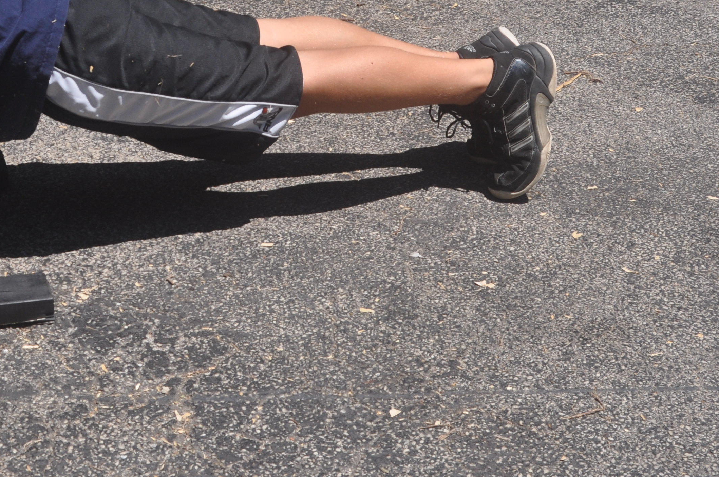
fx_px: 1695
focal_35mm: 85
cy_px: 111
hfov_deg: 23.4
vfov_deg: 15.9
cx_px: 102
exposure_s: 1/350
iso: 200
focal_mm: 28
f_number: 9.5
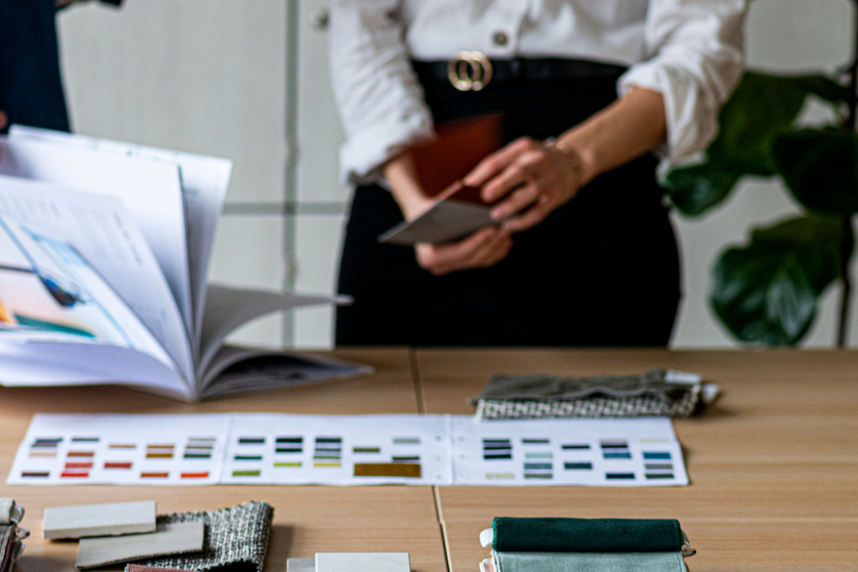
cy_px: 395
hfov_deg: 11.5
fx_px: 4242
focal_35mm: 178
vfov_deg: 7.7
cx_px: 481
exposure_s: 1/25
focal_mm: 105
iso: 400
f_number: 4
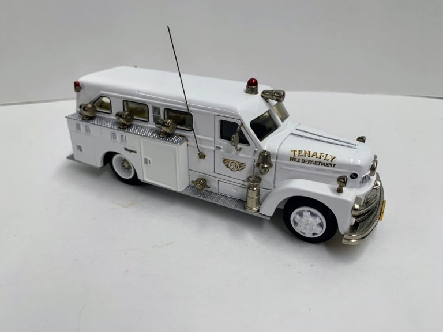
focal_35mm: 26
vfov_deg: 53.1
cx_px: 222
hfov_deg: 67.3
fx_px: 333
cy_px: 166
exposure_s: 1/60
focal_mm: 4.25
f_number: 1.8
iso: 50
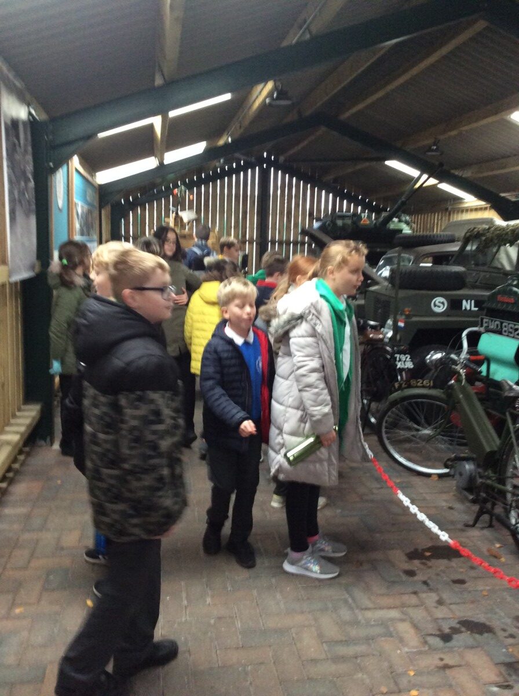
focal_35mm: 32
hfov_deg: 44.0
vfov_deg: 56.9
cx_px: 260
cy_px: 348
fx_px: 642
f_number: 2.4
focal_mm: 3.3
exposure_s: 1/25
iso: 200
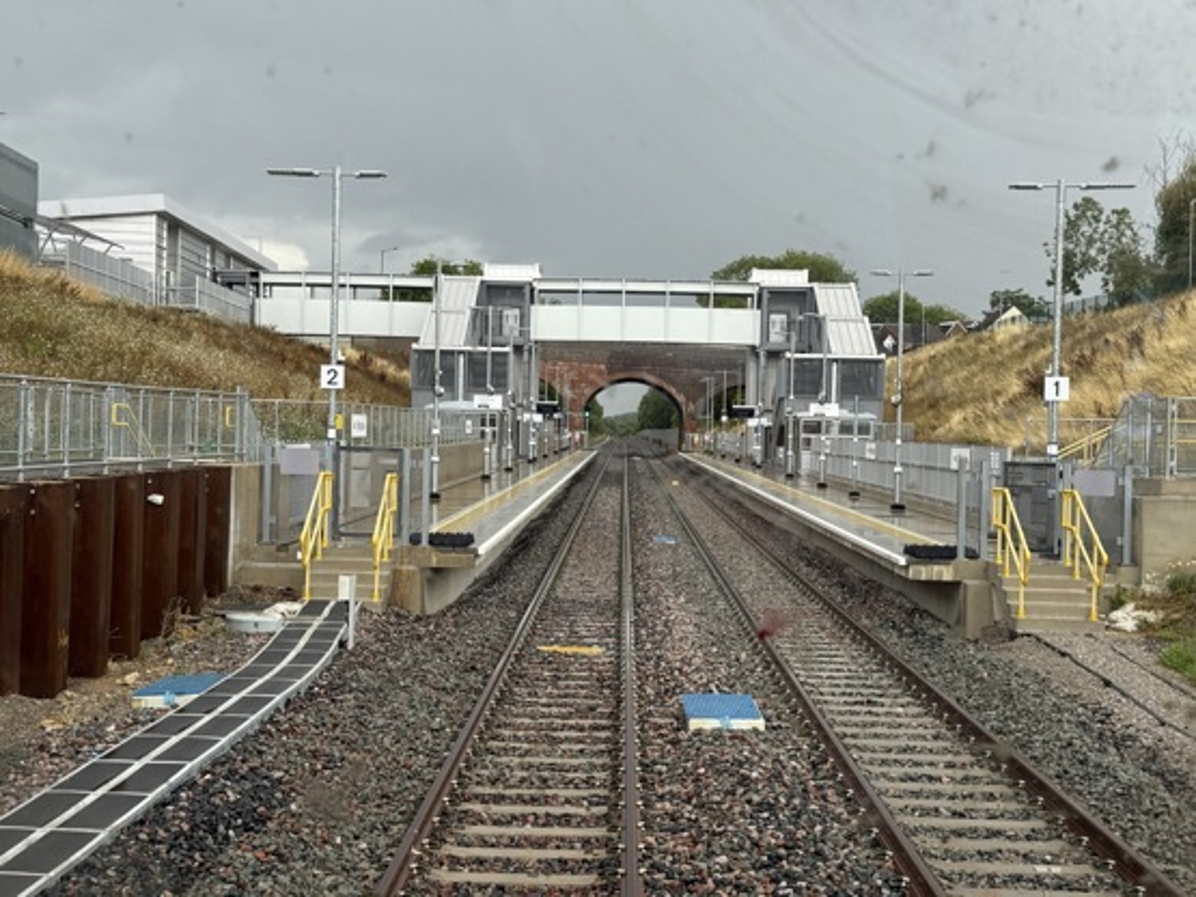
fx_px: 1658
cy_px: 448
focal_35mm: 48
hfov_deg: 39.7
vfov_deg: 30.3
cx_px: 598
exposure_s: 1/1264
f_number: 1.78
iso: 64
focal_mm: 6.76
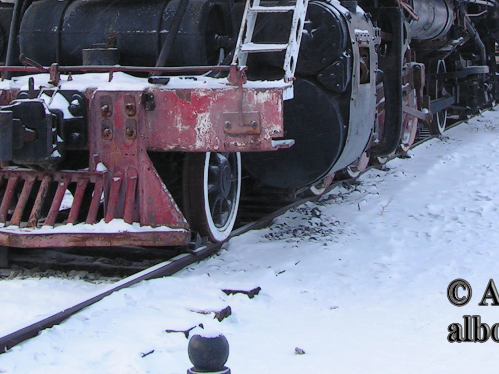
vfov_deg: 16.4
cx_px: 269
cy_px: -42
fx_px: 1254
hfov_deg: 22.5
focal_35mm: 87
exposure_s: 1/60
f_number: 5.6
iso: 50
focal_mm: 6.3
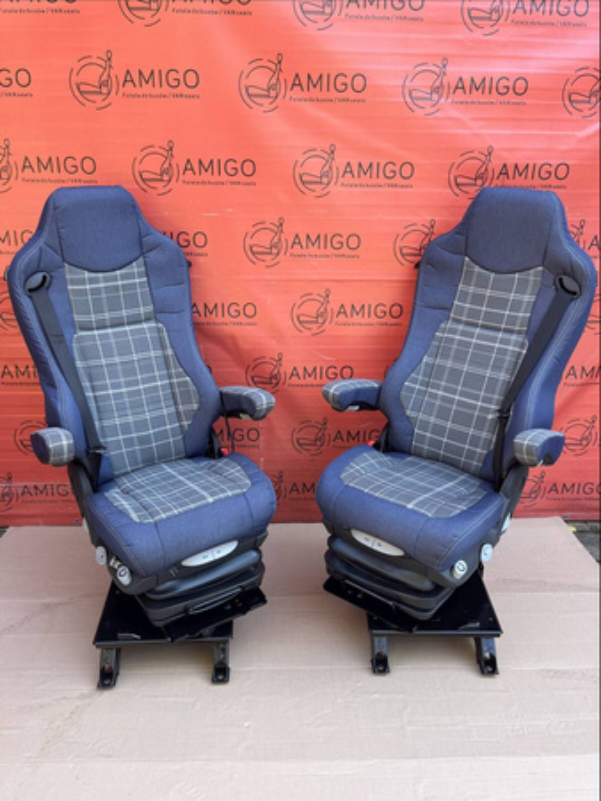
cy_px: 400
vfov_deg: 67.3
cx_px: 300
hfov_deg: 53.1
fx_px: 601
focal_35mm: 26
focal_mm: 5.1
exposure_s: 1/121
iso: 40
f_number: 1.6
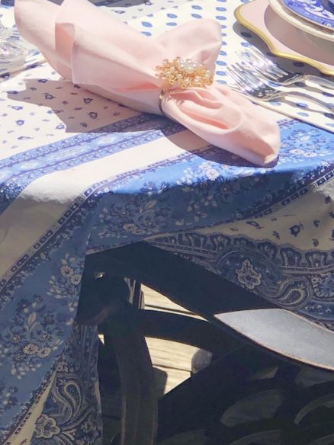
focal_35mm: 200
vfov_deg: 9.8
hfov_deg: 7.4
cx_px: 61
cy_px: 50
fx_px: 2573
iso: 20
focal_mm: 6.6
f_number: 2.8
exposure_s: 1/952
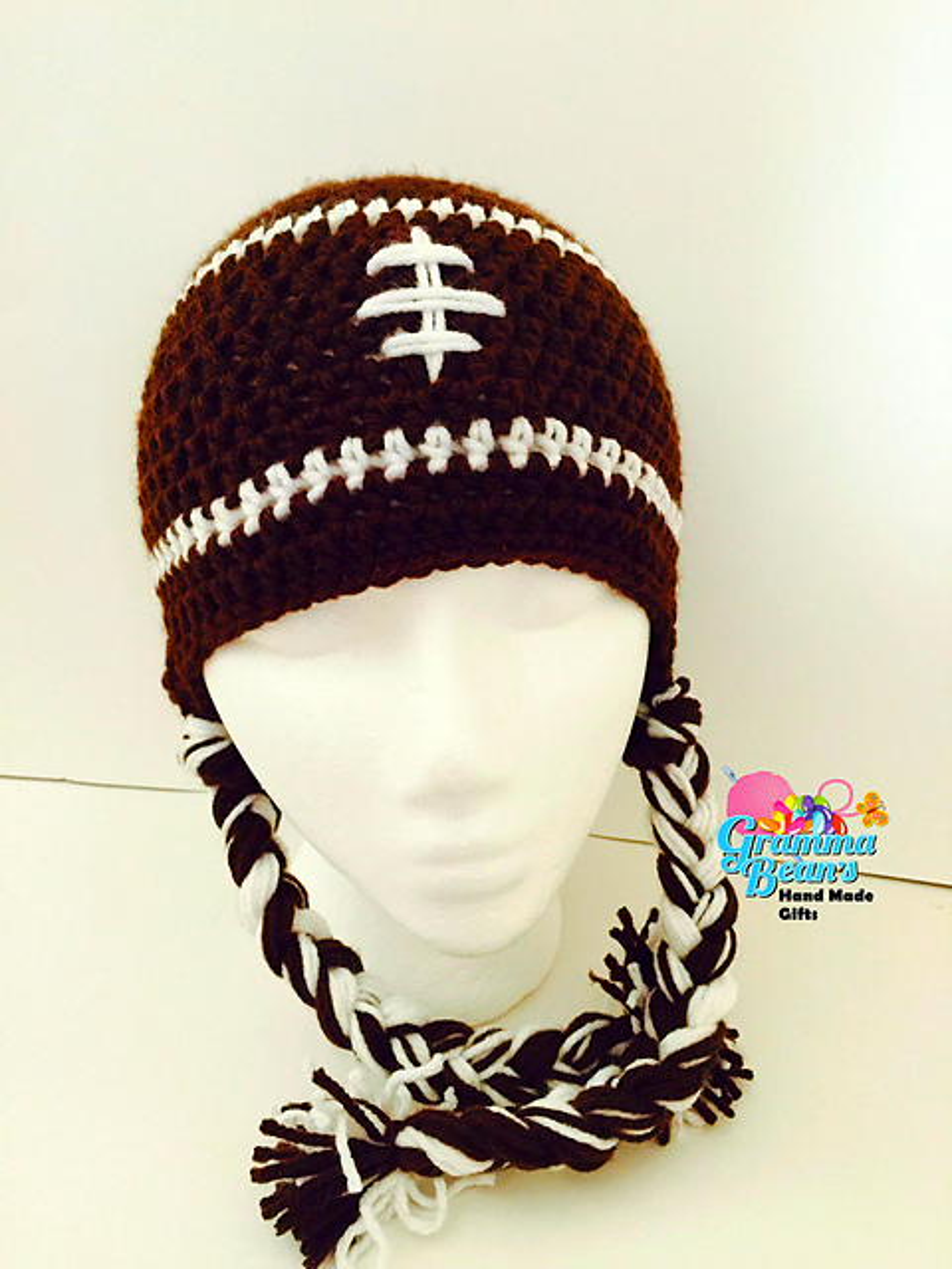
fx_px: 1063
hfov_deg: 48.2
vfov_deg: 61.7
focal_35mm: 29
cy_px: 634
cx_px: 476
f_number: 2.2
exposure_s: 1/30
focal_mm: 4.15
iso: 250
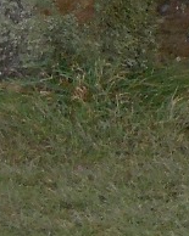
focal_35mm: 806
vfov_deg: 2.4
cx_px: 925
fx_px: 5640
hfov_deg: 1.9
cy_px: -423
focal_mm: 17.9
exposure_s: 1/125
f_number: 5.5
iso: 320
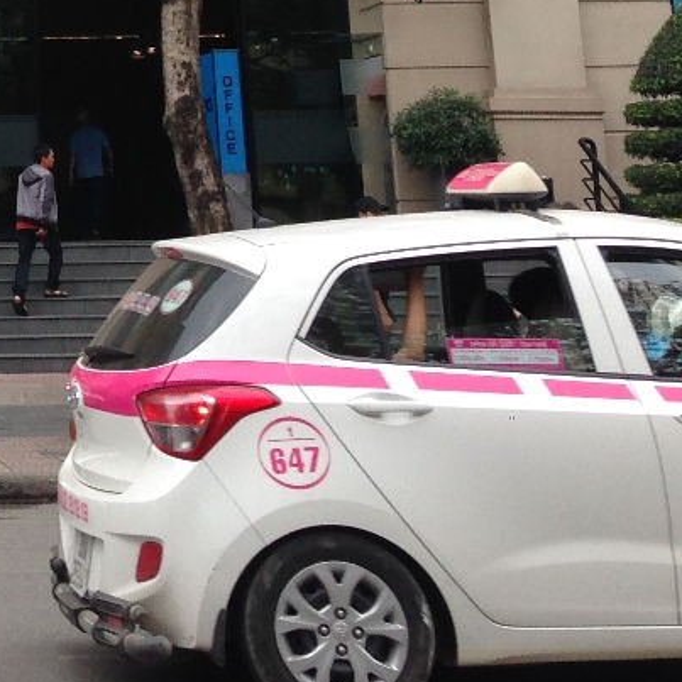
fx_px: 2630
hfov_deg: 13.9
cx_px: -345
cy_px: -303
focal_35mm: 118
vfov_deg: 14.0
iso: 50
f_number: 2.4
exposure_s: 1/480
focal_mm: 4.12
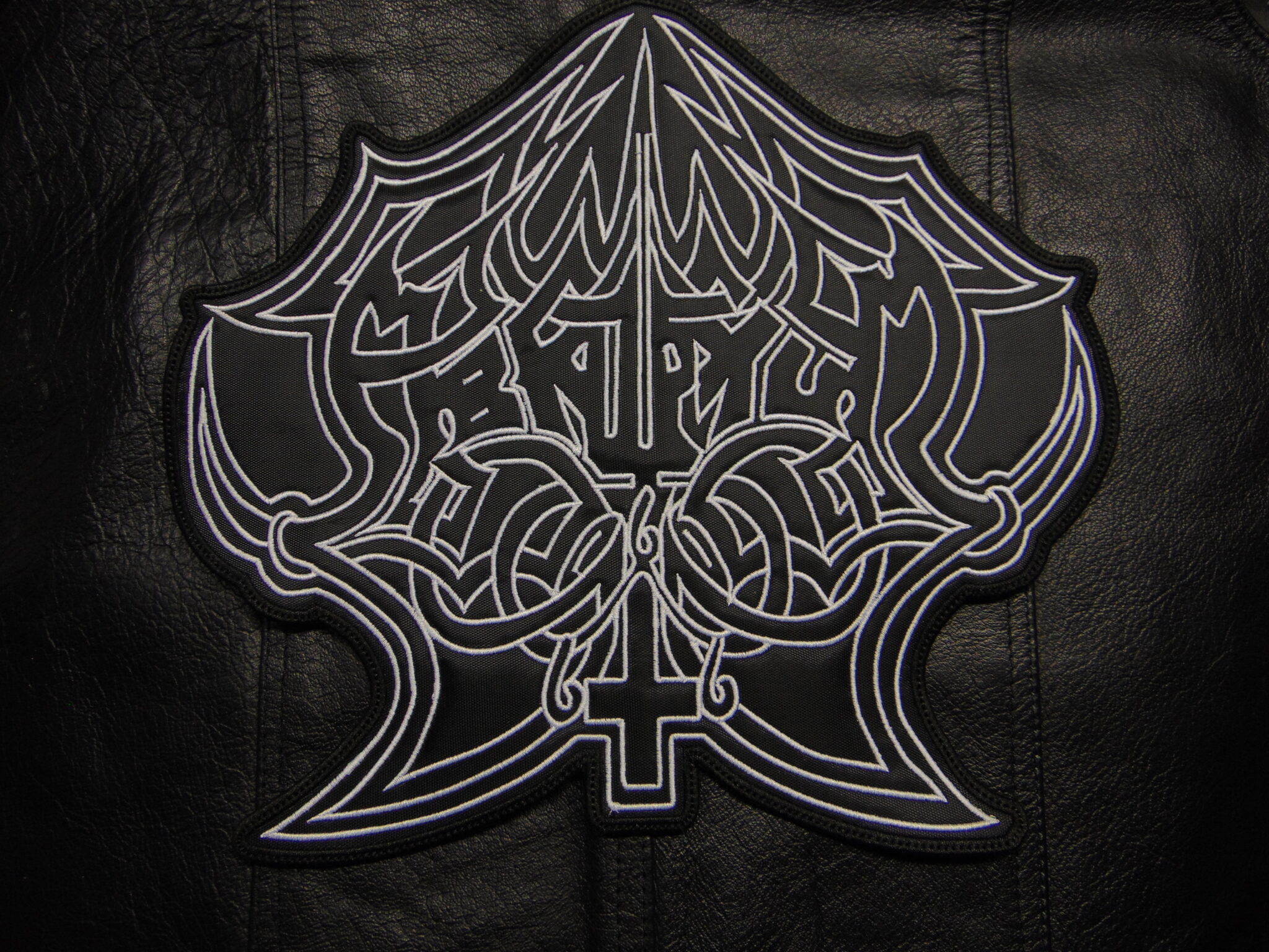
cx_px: 634
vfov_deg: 54.9
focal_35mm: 25
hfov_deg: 69.4
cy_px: 476
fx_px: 916
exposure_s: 1/30
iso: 80
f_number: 3
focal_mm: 4.5
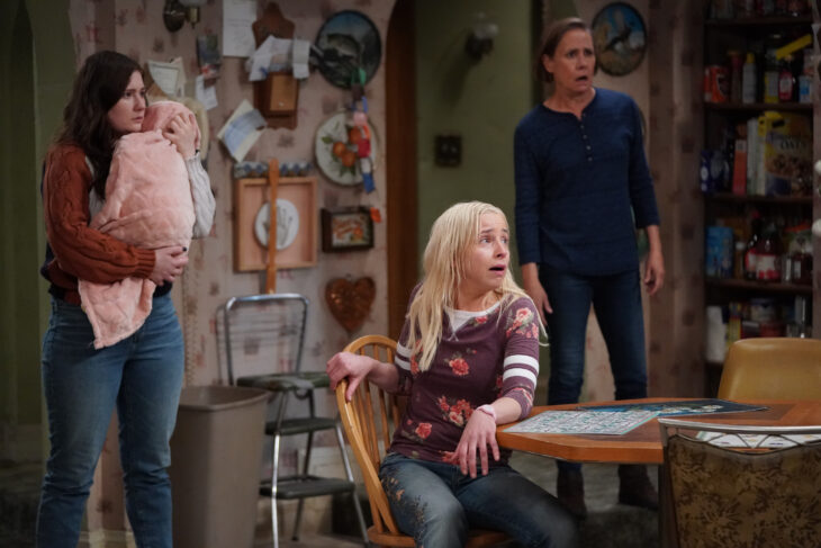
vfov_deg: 12.7
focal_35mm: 108
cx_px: 410
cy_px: 274
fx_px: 2463
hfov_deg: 18.9
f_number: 2.8
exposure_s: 1/250
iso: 8000
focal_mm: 108
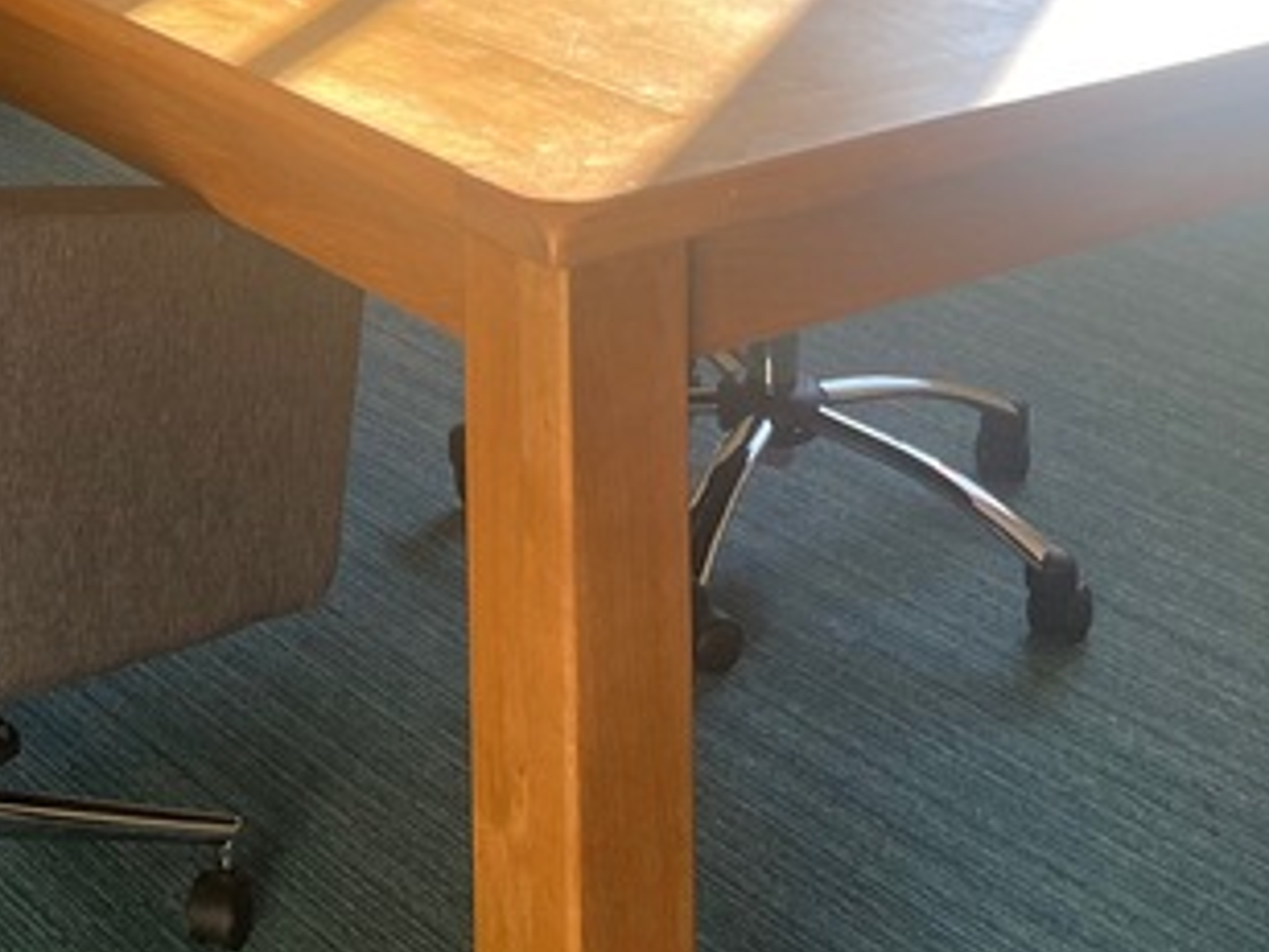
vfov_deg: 16.5
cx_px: -78
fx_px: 2969
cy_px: -503
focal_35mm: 81
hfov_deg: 22.9
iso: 50
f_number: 1.6
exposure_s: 1/121
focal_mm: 4.2
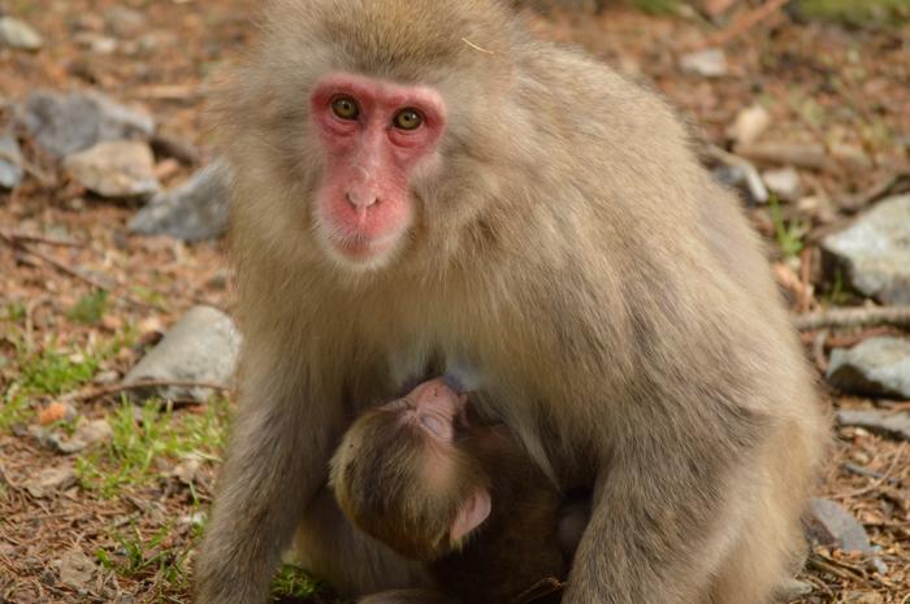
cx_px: 455
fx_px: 7574
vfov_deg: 4.6
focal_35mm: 300
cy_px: 302
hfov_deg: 6.9
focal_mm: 200
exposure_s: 1/200
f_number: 5.6
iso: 400
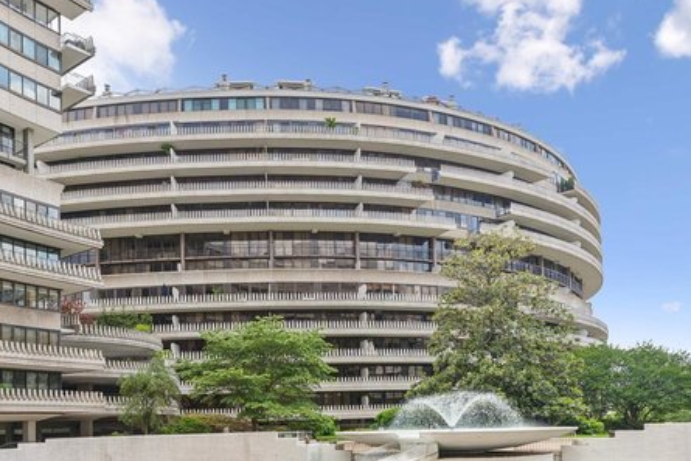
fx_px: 672
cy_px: 302
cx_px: 243
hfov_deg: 53.6
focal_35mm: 35
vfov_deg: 37.5
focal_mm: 24
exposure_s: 1/160
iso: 320
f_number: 13
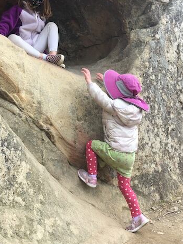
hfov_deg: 32.8
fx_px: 310
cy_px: 106
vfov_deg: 42.8
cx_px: 79
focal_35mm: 44
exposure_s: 1/133
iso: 25
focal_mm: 4.15
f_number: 2.2
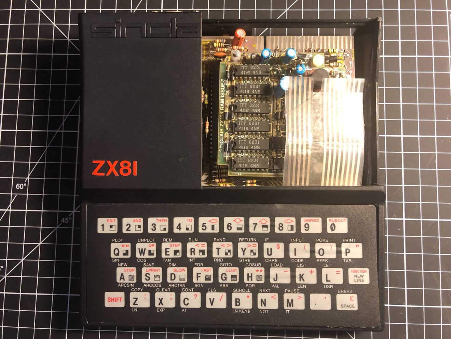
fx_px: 365
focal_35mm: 28
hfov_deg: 63.4
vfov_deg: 49.7
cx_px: 226
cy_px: 170
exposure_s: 1/17
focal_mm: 3.99
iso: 80
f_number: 1.8
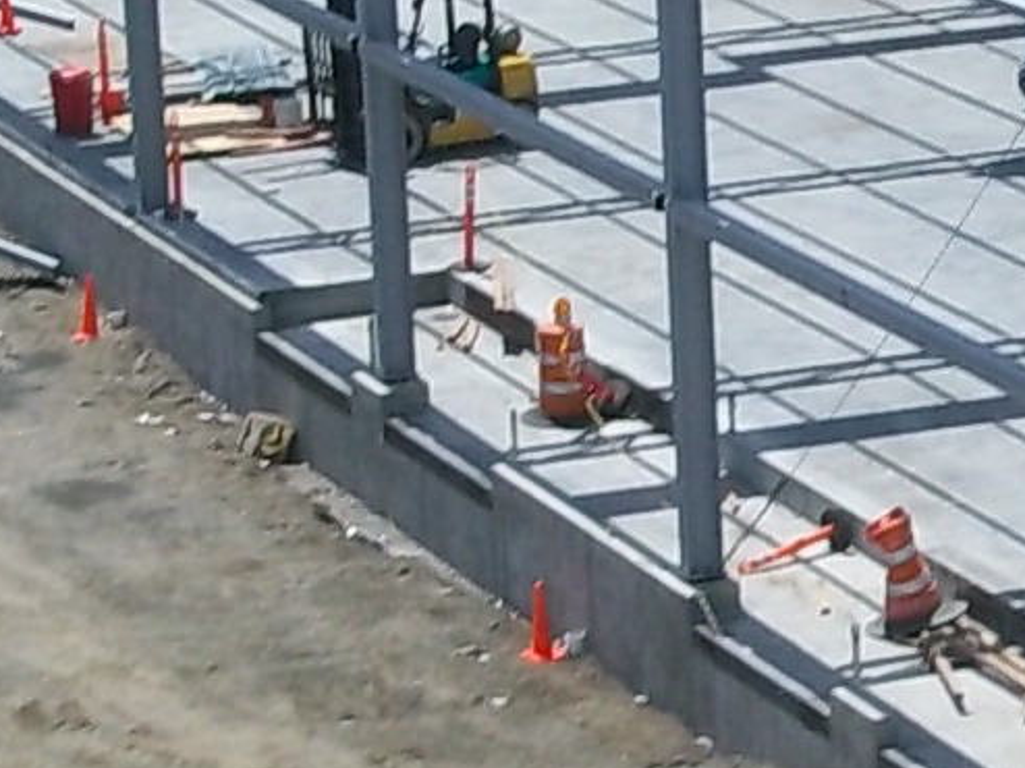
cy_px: 199
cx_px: 1280
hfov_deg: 9.3
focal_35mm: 210
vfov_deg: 7.1
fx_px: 6215
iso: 80
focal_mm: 6.5
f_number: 8
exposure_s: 1/250
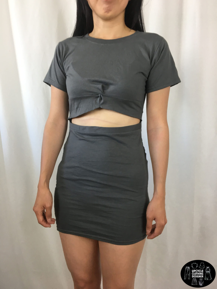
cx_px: 108
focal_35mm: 29
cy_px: 144
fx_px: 242
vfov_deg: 61.7
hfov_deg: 48.2
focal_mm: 4.15
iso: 50
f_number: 2.2
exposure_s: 1/30
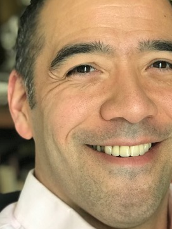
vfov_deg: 19.4
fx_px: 669
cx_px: 101
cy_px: 109
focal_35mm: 101
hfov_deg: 14.6
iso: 200
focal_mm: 6.6
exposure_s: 1/60
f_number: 2.8
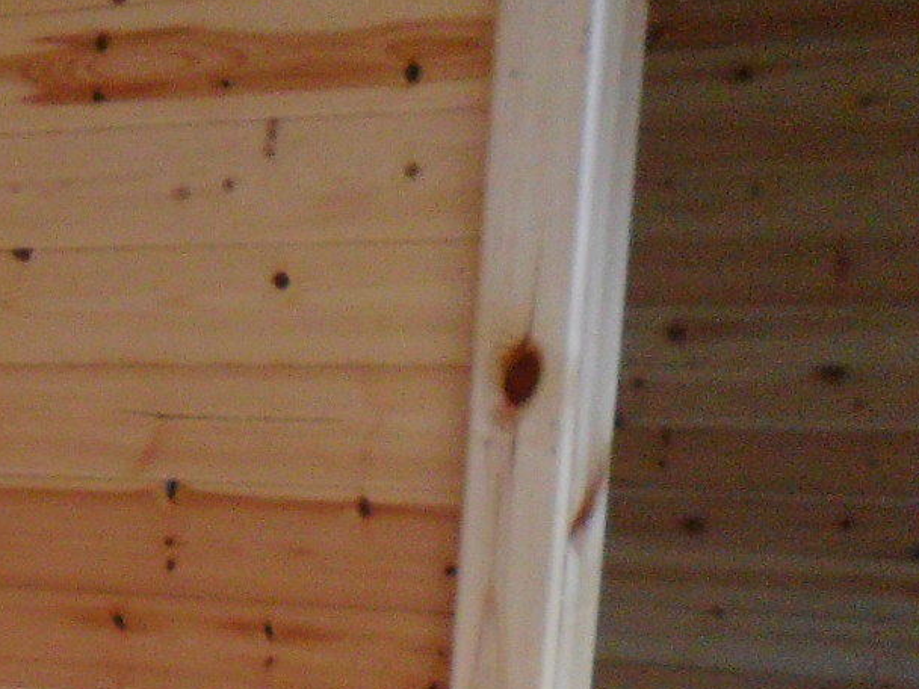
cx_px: -425
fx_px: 2416
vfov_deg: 15.0
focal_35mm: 91
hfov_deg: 19.1
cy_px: 1037
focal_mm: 4.9
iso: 120
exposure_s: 1/45
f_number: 3.5
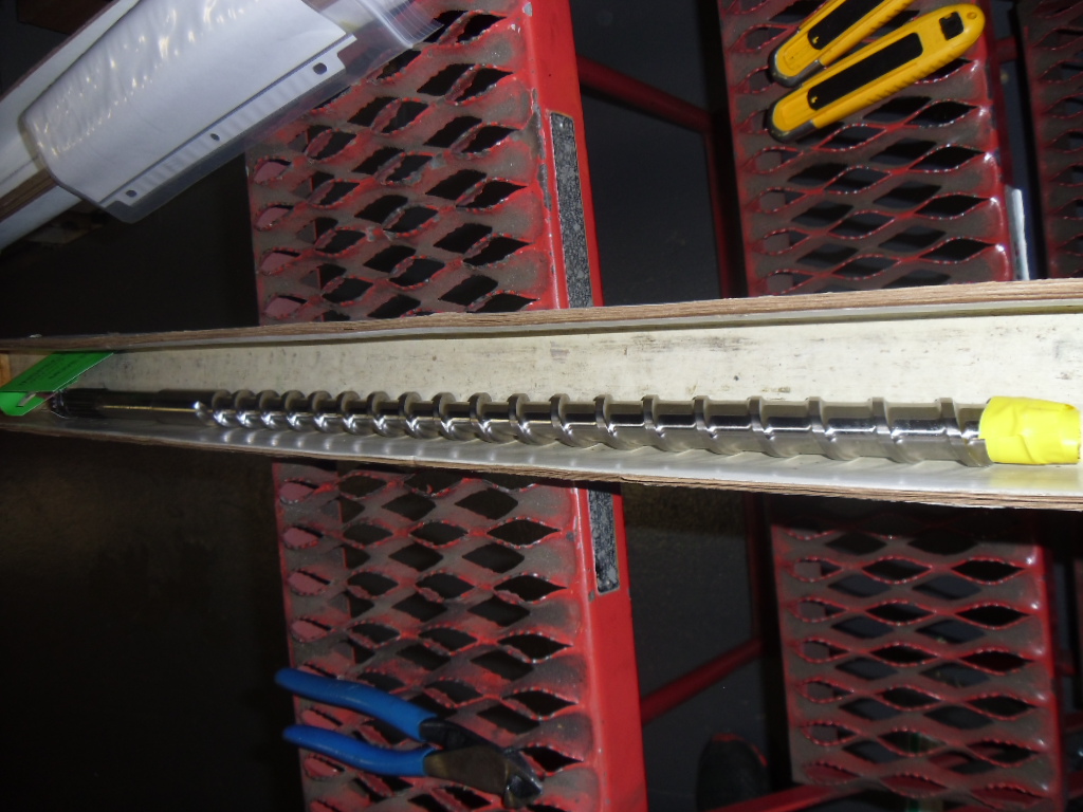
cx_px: 542
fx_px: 970
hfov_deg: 58.4
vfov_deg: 45.4
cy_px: 406
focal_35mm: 31
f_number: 3.3
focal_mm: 5.6
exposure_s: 1/45
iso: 80
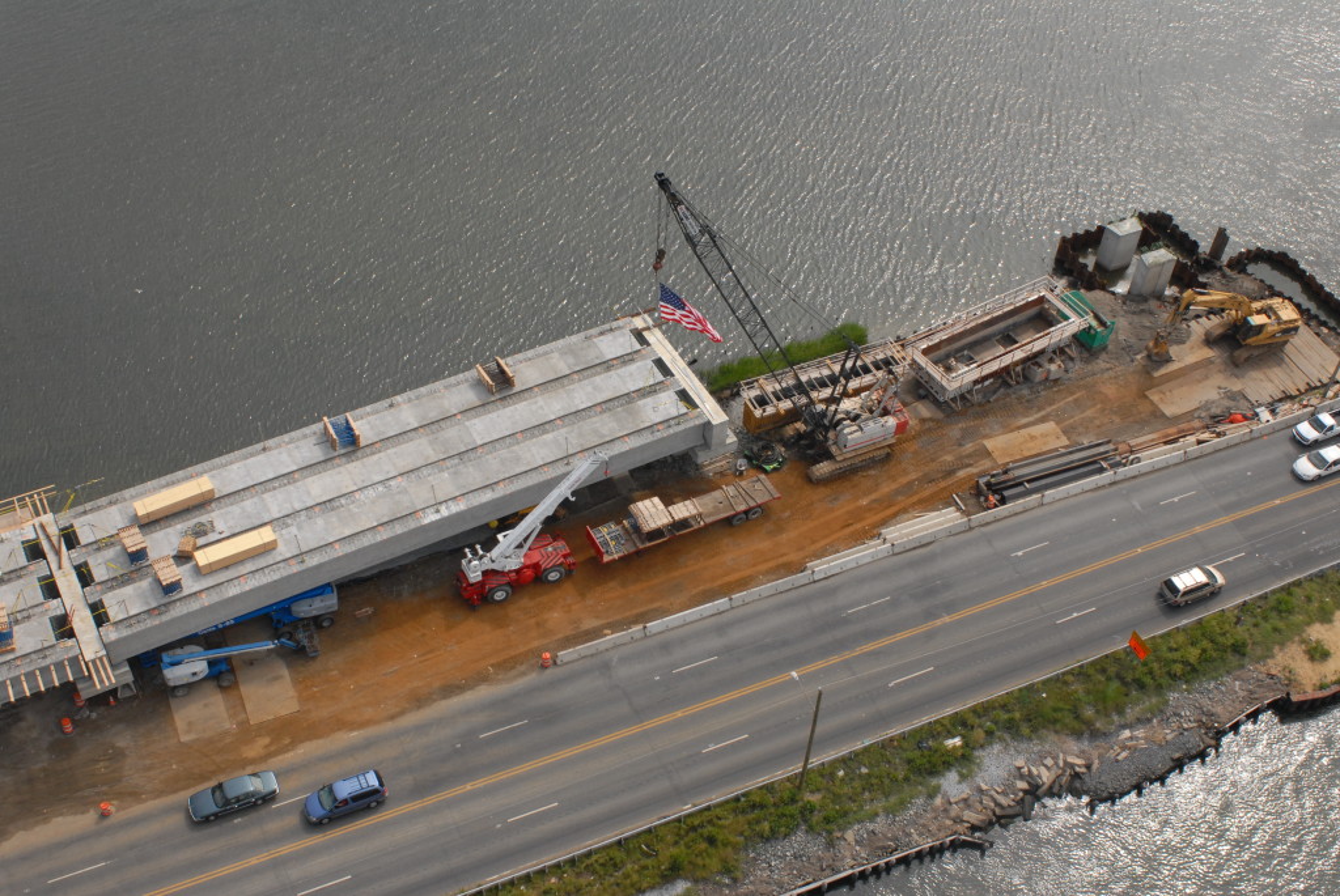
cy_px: 448
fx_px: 1565
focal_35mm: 42
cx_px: 670
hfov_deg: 46.4
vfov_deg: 32.0
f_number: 10
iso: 500
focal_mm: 28
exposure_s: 1/640
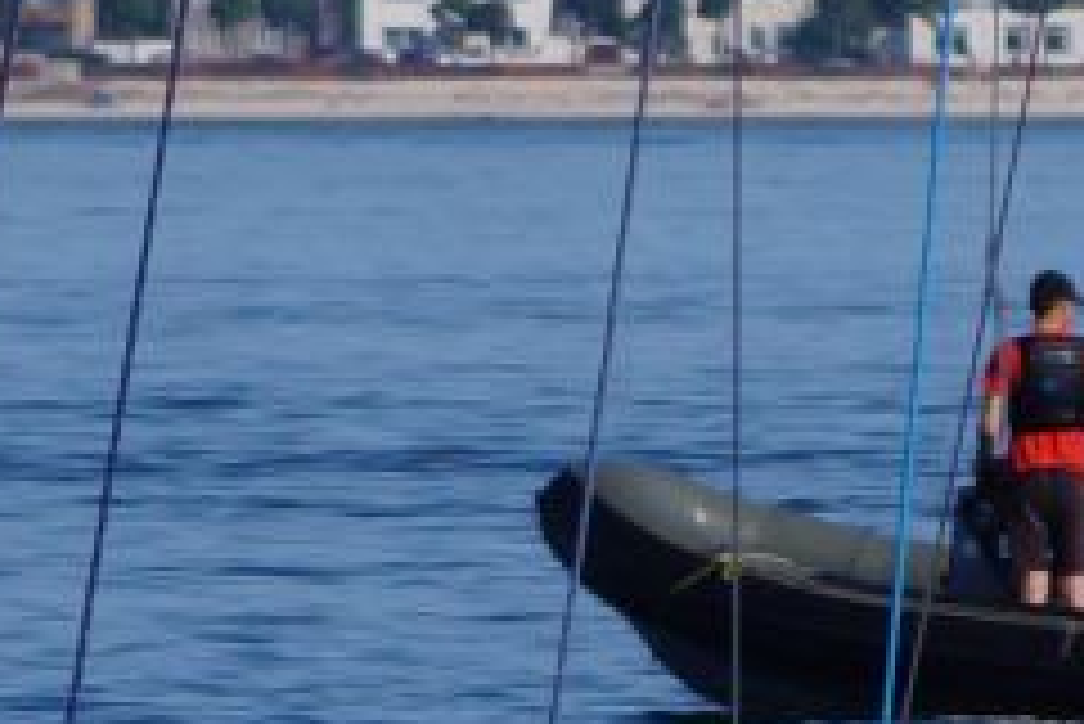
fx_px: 71885
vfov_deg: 0.6
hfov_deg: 0.9
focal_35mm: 2386
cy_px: 949
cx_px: 2325
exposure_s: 1/500
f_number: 10
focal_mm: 200
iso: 100
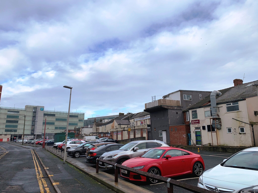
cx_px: 129
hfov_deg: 67.3
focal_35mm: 26
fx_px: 194
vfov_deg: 53.1
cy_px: 96
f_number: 1.8
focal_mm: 4.25
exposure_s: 1/1748
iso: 25
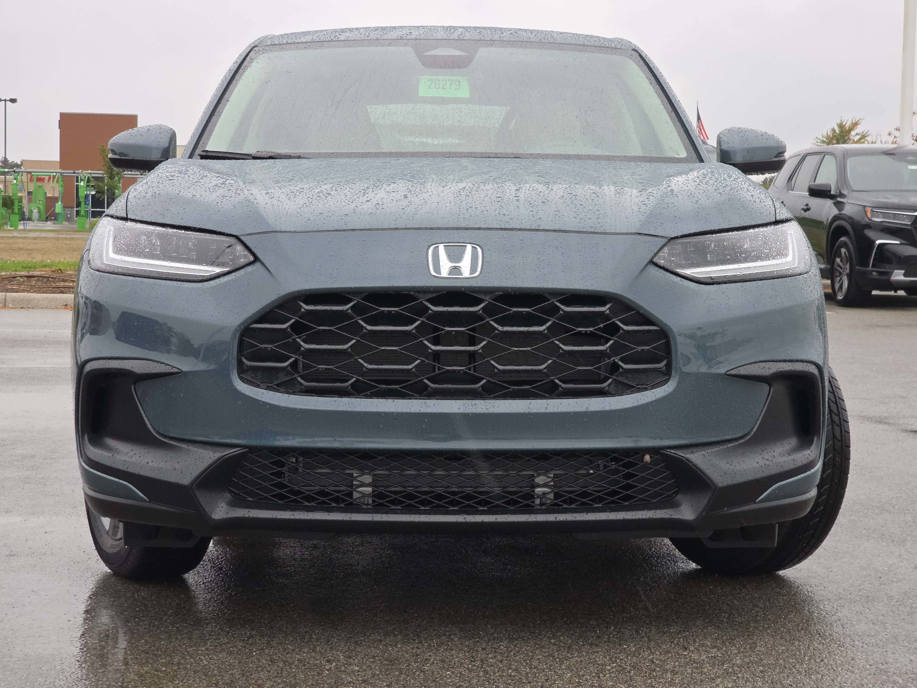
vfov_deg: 21.3
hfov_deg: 28.2
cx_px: 458
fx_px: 1828
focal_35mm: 69
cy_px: 344
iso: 50
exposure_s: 1/276
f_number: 2.4
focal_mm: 7.9
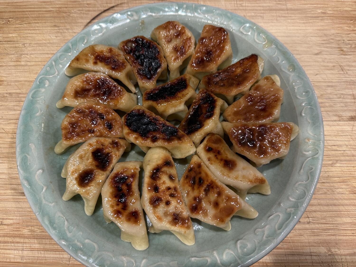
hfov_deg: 71.6
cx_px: 178
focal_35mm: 24
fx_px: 247
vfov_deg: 56.8
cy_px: 134
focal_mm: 6.76
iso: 200
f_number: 1.78
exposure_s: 1/61
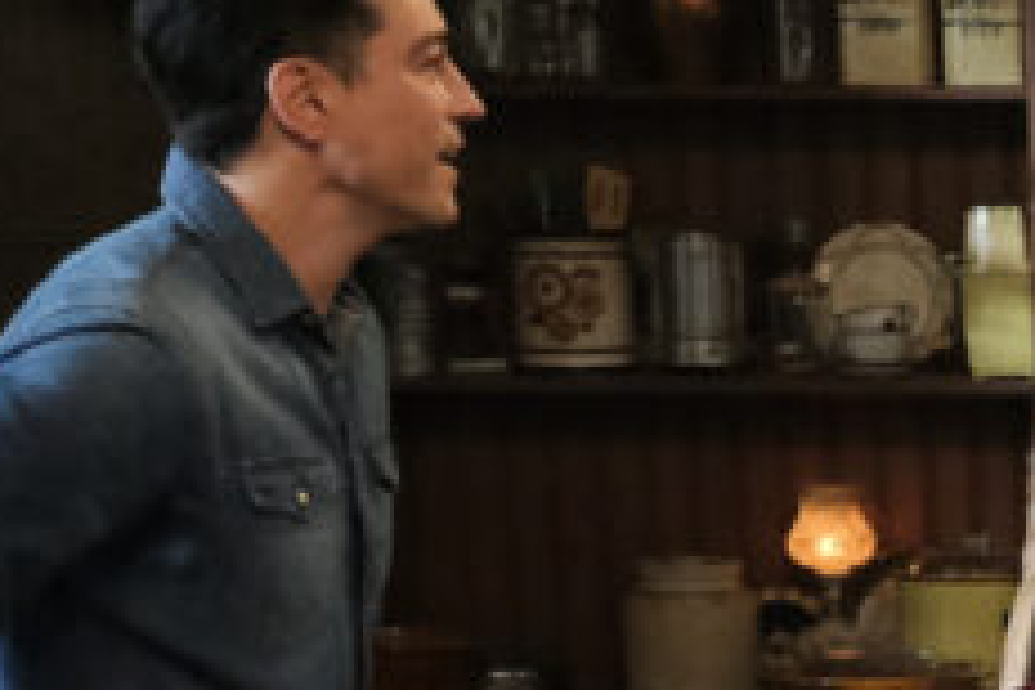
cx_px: 2083
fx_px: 4456
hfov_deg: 11.8
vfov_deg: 8.7
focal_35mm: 155
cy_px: 1019
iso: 6400
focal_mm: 23
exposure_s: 1/125
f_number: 2.8
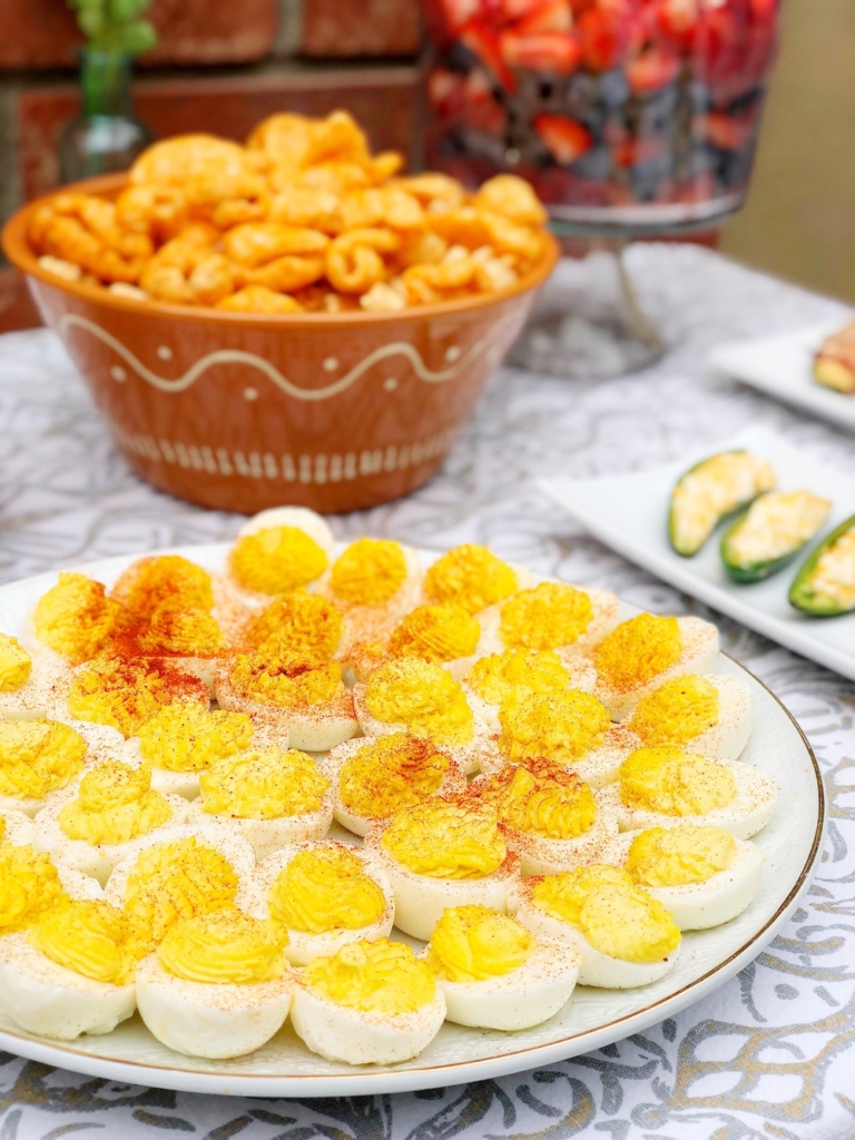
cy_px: 570
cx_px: 428
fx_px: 1713
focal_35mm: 52
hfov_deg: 28.0
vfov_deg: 36.8
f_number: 2.4
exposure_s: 1/1297
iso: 16
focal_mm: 6
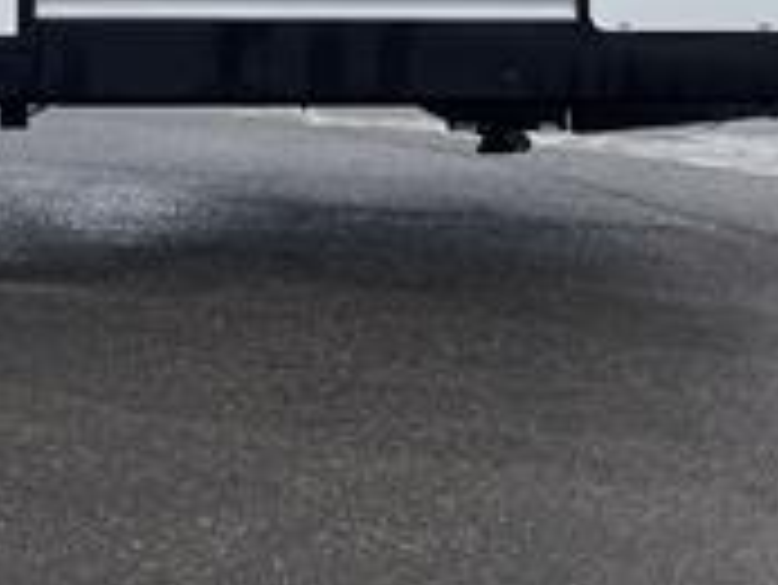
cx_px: -220
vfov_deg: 14.7
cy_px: -202
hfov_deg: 19.0
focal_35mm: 96
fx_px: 2159
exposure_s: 1/376
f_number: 1.6
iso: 32
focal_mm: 4.2
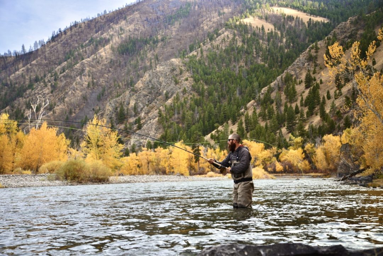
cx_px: 192
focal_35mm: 52
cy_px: 128
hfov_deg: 38.2
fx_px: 553
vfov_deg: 26.0
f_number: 4.2
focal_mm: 52
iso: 400
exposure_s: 1/1250
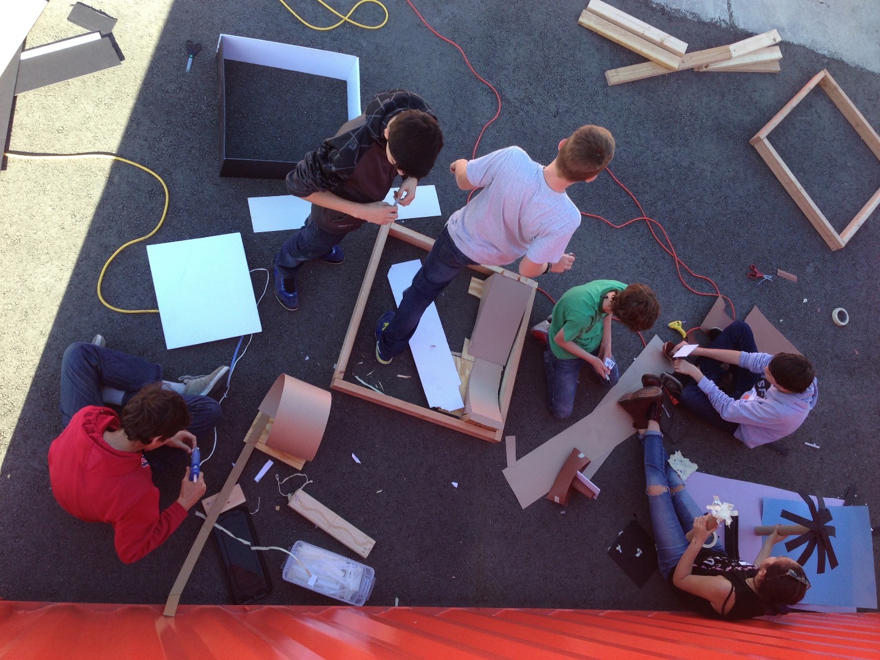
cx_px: 440
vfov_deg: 42.9
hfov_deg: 55.4
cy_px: 330
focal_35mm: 33
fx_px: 839
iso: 50
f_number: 2.4
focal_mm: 4.12
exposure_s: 1/230
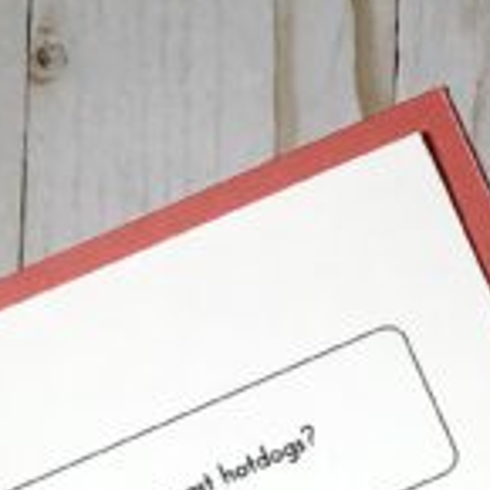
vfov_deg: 12.8
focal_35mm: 131
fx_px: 2098
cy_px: 662
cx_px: 1071
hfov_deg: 11.6
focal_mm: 3.99
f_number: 1.8
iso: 20
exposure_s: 1/276
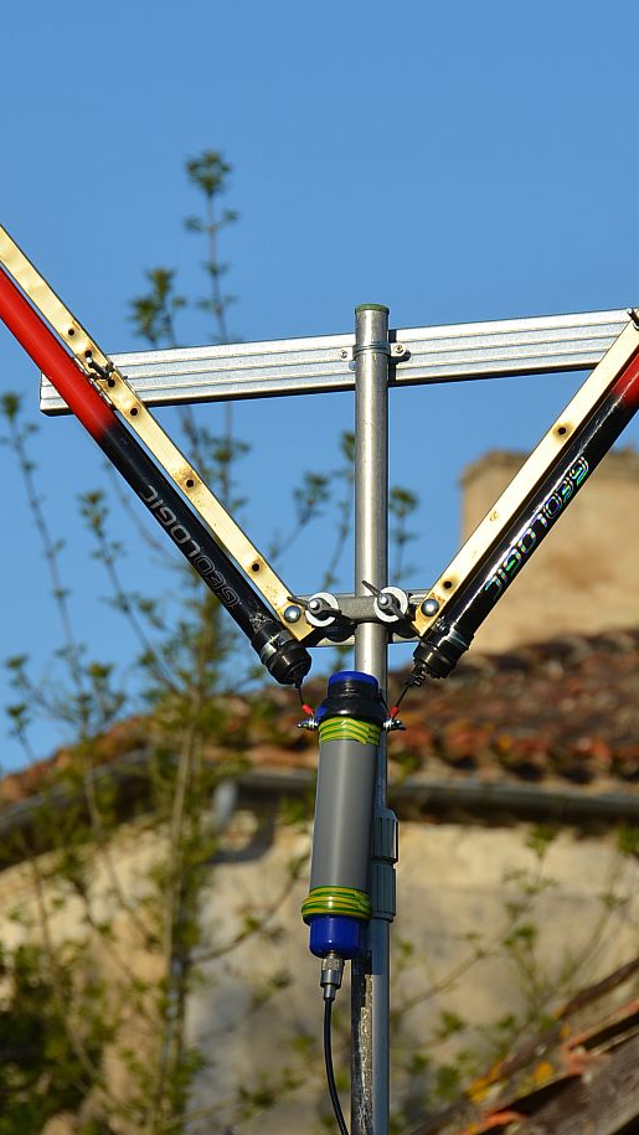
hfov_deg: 5.5
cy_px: 528
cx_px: 311
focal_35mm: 222
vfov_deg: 9.7
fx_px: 6675
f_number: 9
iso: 100
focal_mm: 105
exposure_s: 1/320
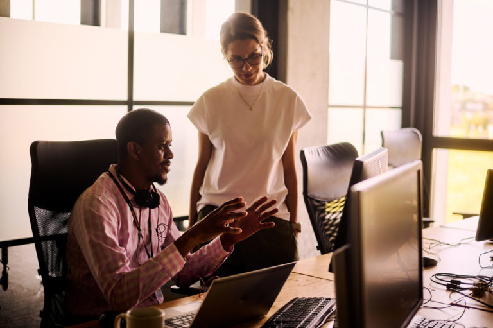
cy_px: 164
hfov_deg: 39.6
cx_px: 246
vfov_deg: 27.0
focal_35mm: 50
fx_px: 684
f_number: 2.2
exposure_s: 1/250
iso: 140
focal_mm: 50
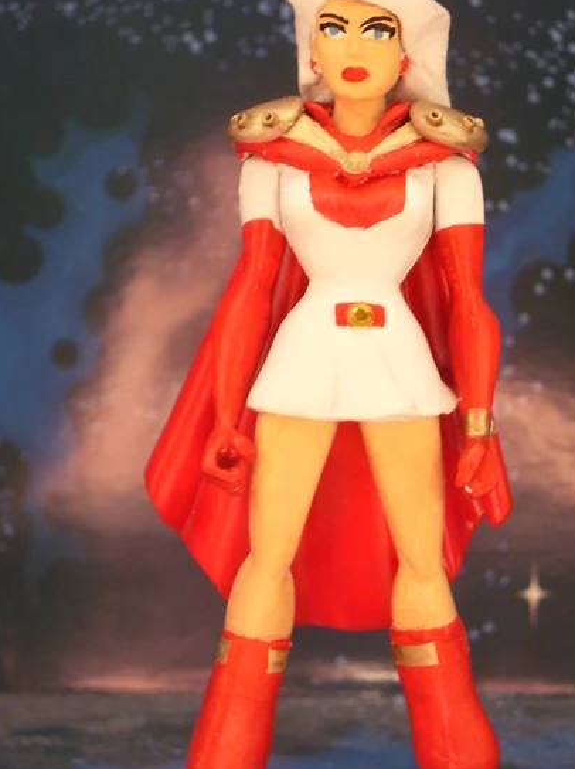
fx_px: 1886
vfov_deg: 23.0
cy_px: 399
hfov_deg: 17.3
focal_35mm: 85
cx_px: 366
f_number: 3.6
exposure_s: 1/10
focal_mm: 10.8
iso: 160
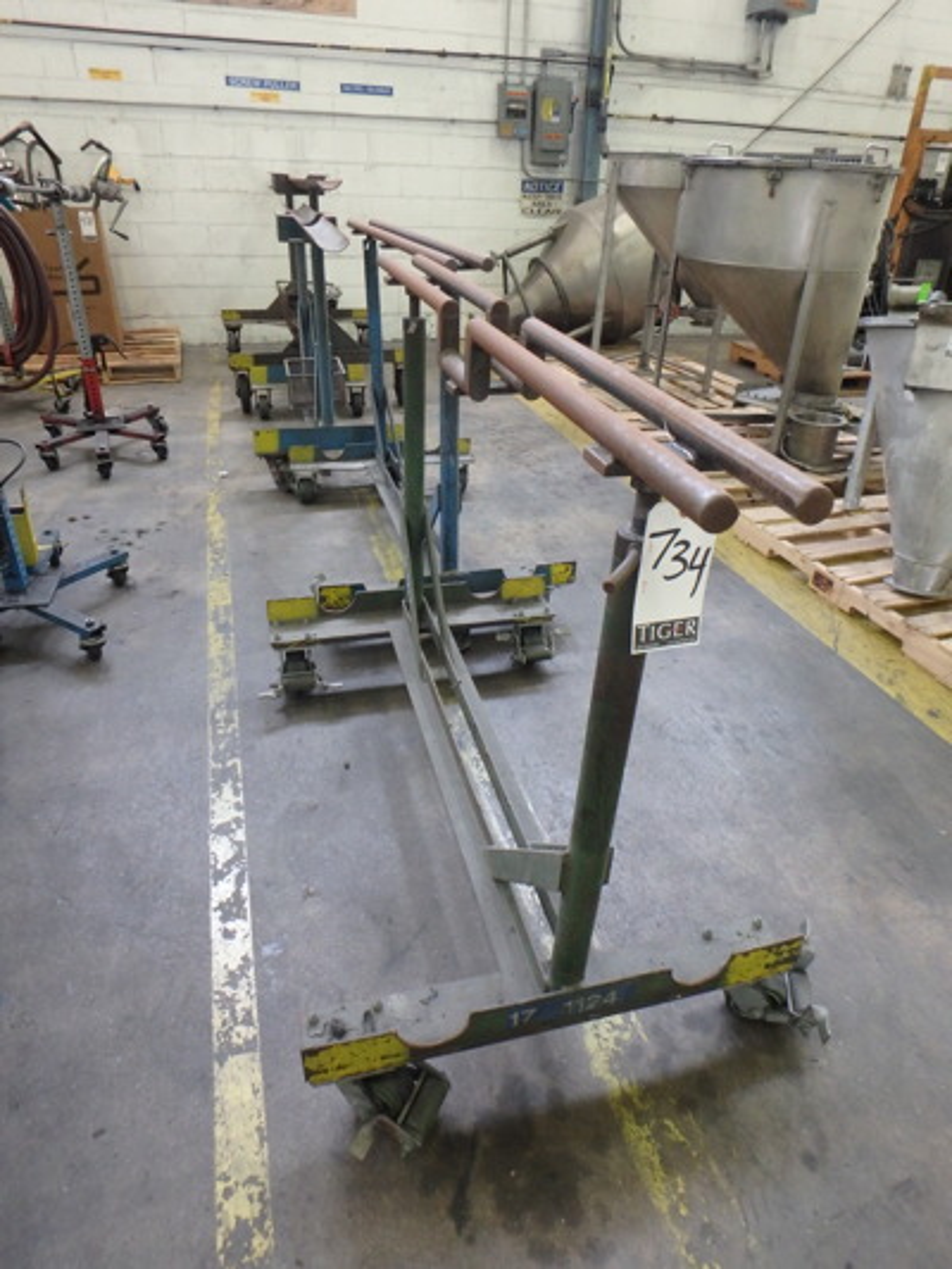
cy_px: 634
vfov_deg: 79.0
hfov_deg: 63.5
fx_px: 770
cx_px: 476
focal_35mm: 21
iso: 400
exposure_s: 1/30
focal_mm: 3.7
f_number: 3.5
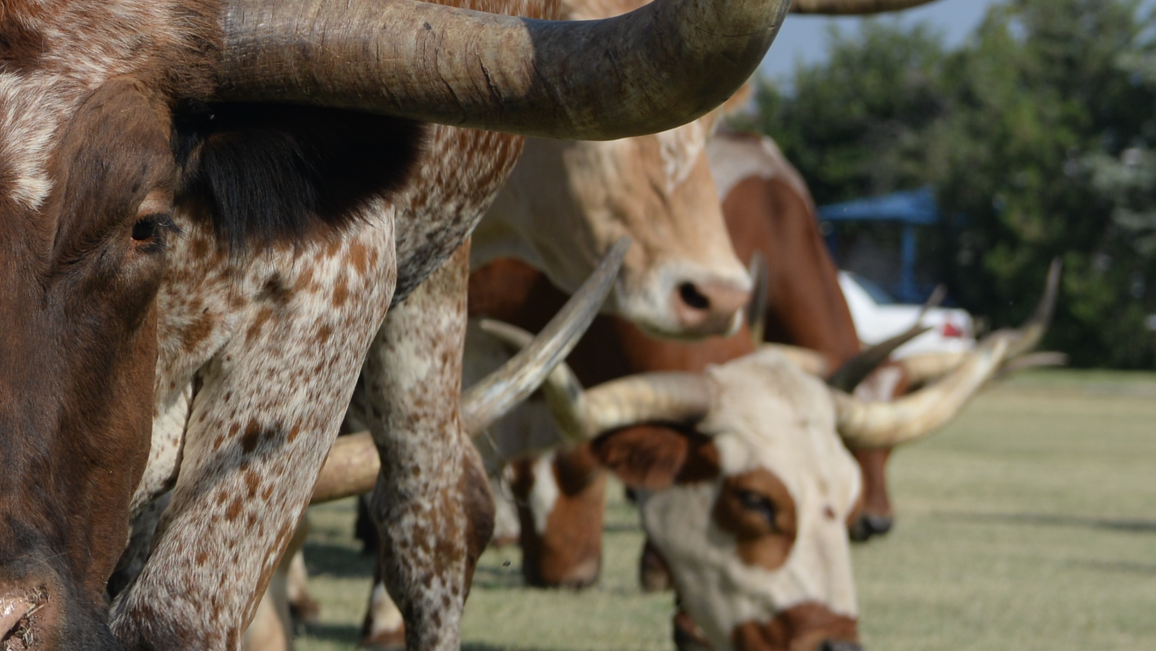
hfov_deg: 10.7
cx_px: -461
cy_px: 105
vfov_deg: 6.2
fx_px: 6008
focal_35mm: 196
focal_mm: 62
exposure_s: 1/1600
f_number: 5.6
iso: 200
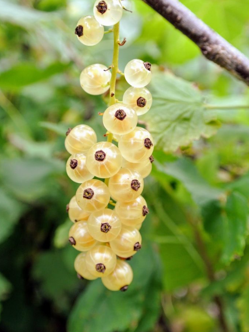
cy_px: 150
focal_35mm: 56
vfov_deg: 34.3
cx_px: 125
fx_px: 537
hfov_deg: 26.1
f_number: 4.8
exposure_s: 1/125
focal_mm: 18.9
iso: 220
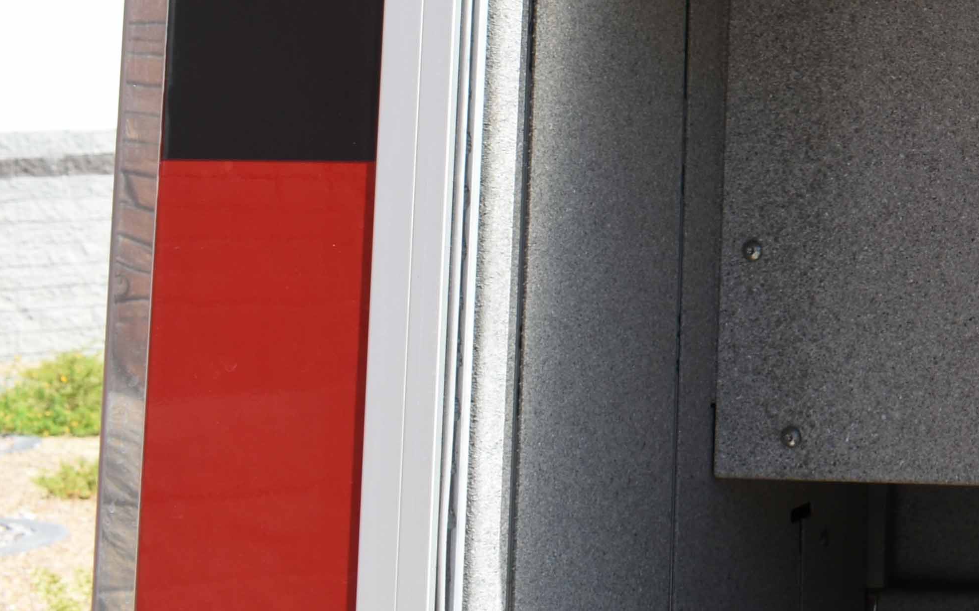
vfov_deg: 15.3
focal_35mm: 84
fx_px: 2241
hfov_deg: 21.8
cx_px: 1325
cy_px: 31
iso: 100
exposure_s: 1/160
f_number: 6.3
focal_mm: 18
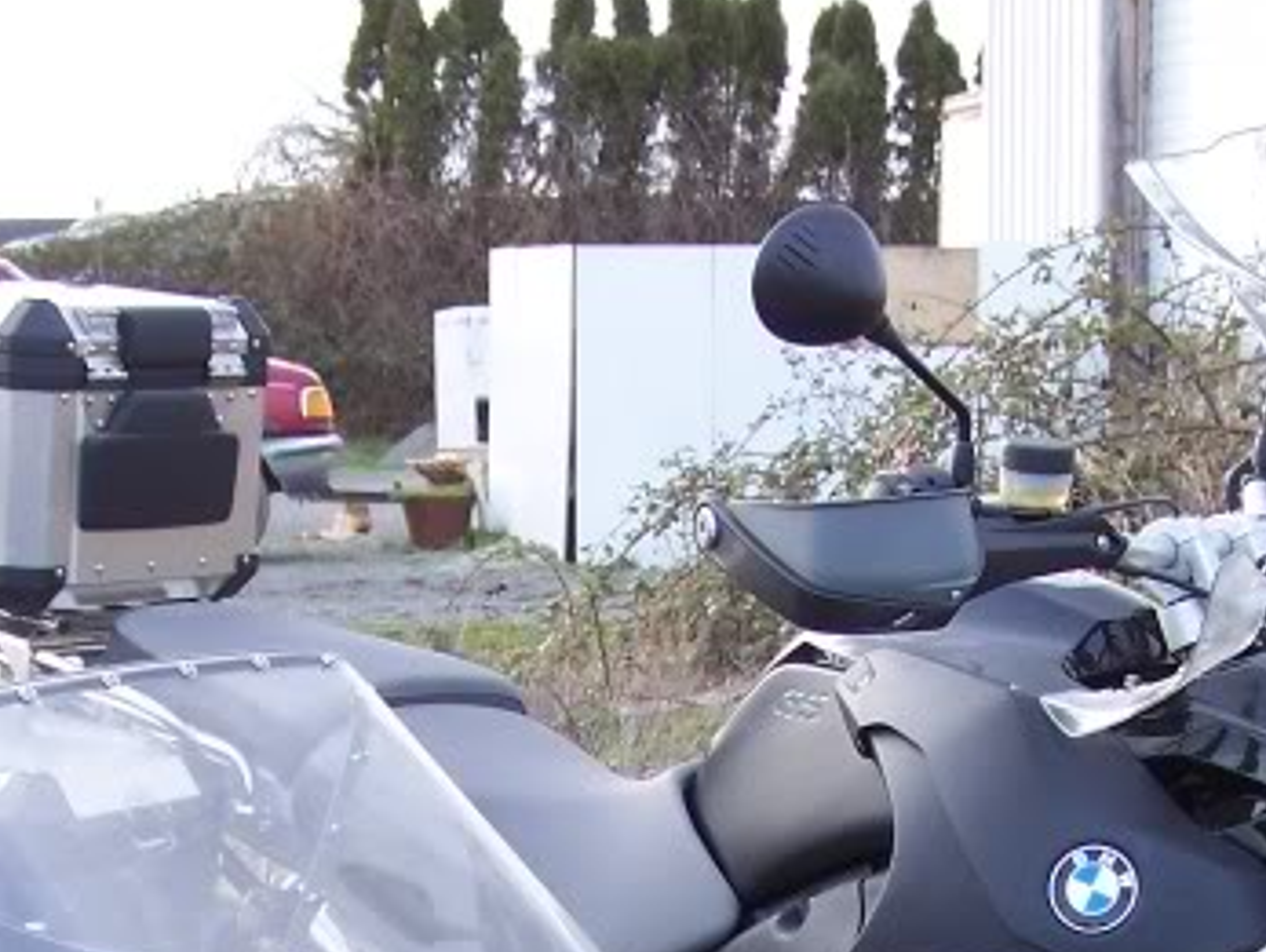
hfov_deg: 17.5
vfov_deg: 12.9
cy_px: 1174
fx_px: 4100
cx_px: 580
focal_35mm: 112
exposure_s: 1/80
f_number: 2.8
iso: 64
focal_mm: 6.3
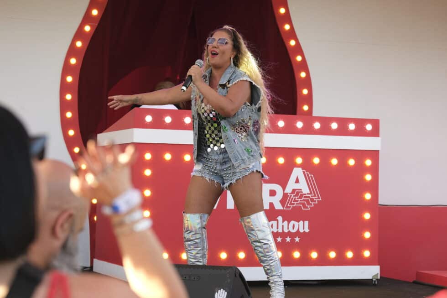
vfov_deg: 16.3
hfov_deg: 24.2
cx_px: 224
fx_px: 1043
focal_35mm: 84
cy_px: 149
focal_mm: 56
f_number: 3.2
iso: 800
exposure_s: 1/1000
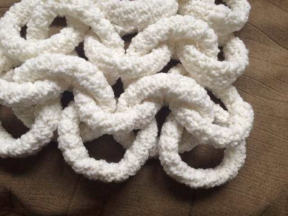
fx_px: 241
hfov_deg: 61.7
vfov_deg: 48.2
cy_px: 108
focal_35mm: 29
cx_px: 144
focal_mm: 4.15
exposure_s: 1/30
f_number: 2.2
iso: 250
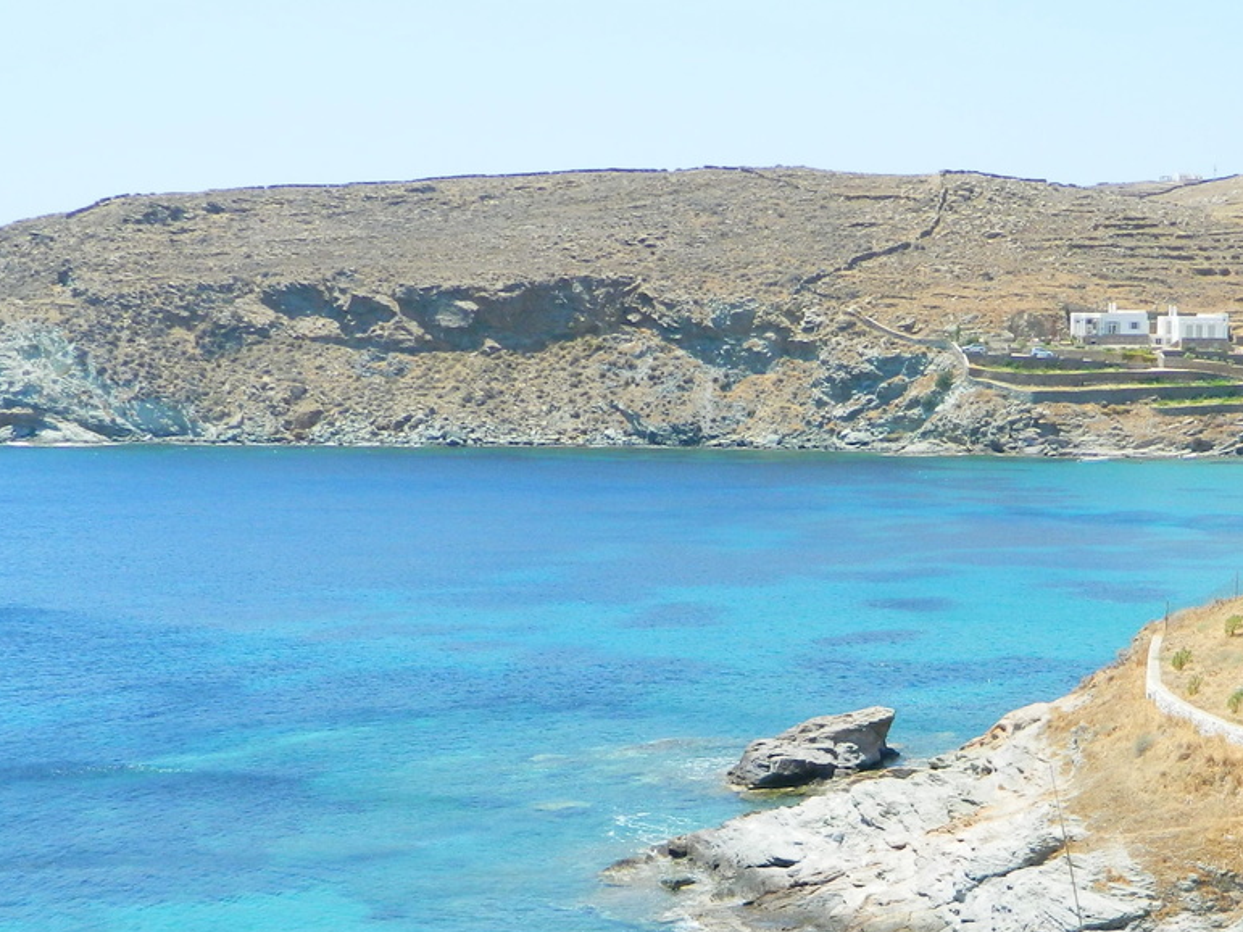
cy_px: 847
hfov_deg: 29.9
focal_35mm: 64
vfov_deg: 22.4
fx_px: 2298
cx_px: 908
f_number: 3.2
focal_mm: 5.6
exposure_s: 1/800
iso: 80
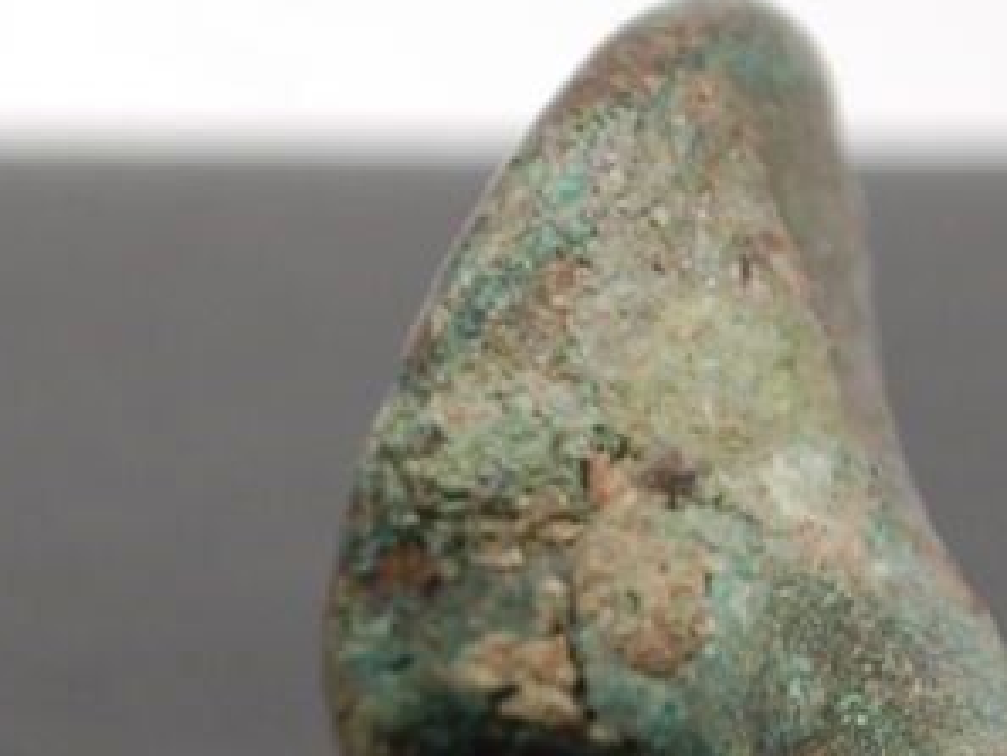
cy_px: 936
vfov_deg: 4.0
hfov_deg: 5.3
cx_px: -475
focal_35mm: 373
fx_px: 10855
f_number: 5.6
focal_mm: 48
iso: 280
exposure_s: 1/125
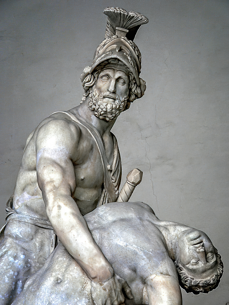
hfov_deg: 11.7
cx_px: 114
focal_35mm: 127
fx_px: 1120
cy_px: 152
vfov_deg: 15.5
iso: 200
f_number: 2.8
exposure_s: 1/60
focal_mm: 21.2
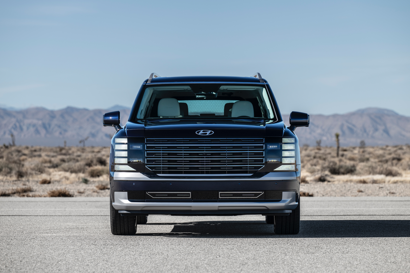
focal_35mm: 135
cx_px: 205
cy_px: 136
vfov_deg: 10.2
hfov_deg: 15.2
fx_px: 1537
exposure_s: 1/500
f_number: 5
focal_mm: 135
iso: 64
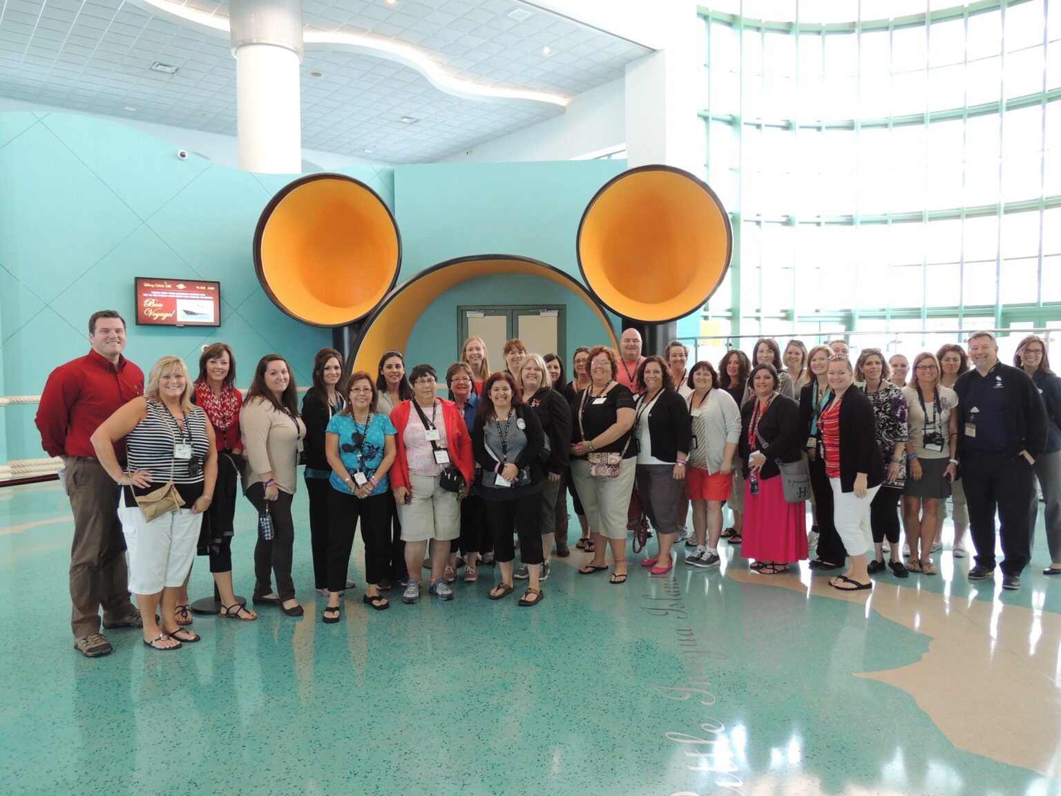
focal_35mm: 24
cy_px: 398
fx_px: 736
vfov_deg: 56.8
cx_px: 530
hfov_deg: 71.6
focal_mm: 4.3
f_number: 3
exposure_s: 1/30
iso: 280
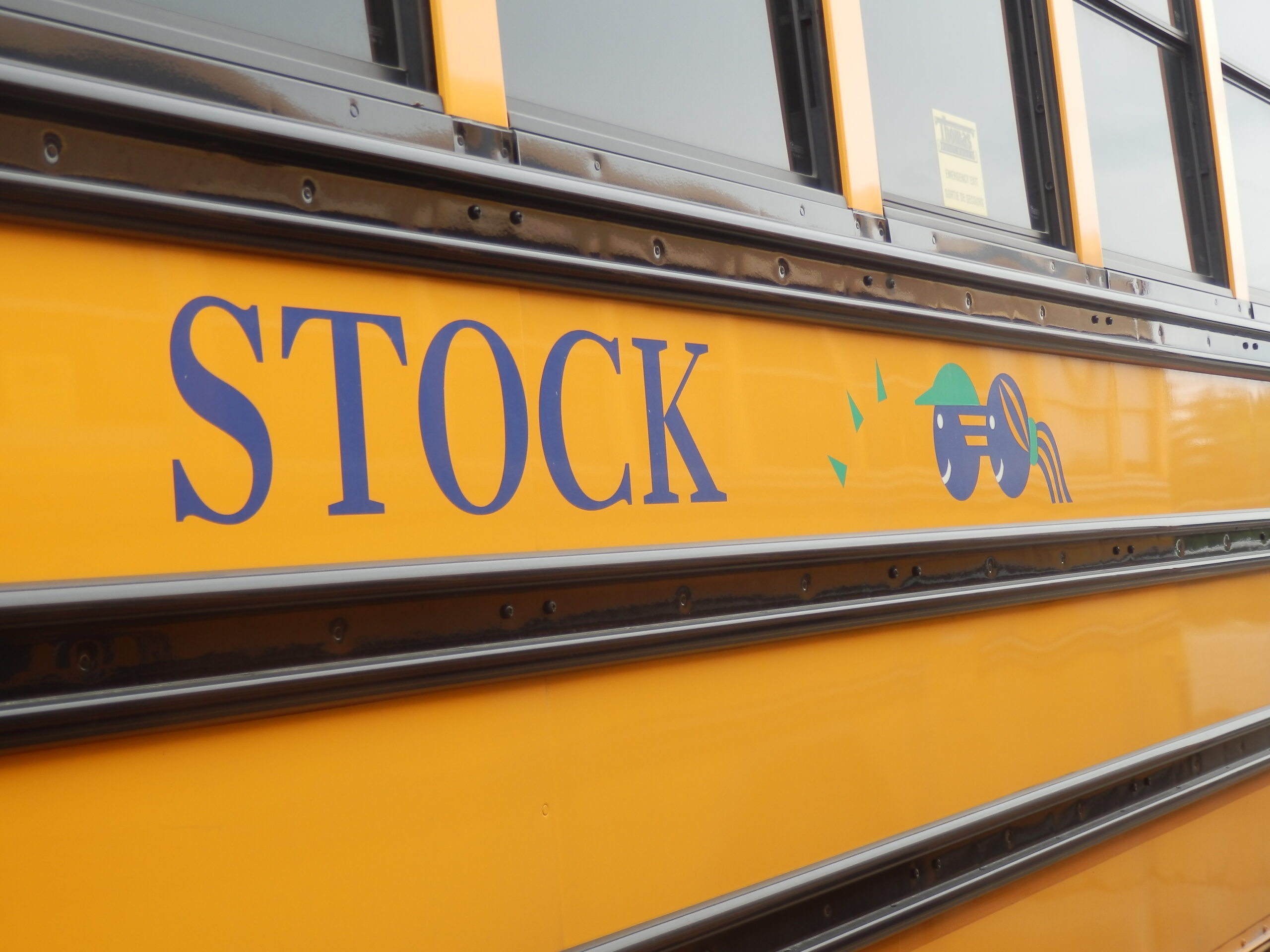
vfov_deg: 24.4
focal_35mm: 60
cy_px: 476
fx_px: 2201
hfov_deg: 32.2
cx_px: 635
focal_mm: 10.8
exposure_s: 1/100
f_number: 4.2
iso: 80
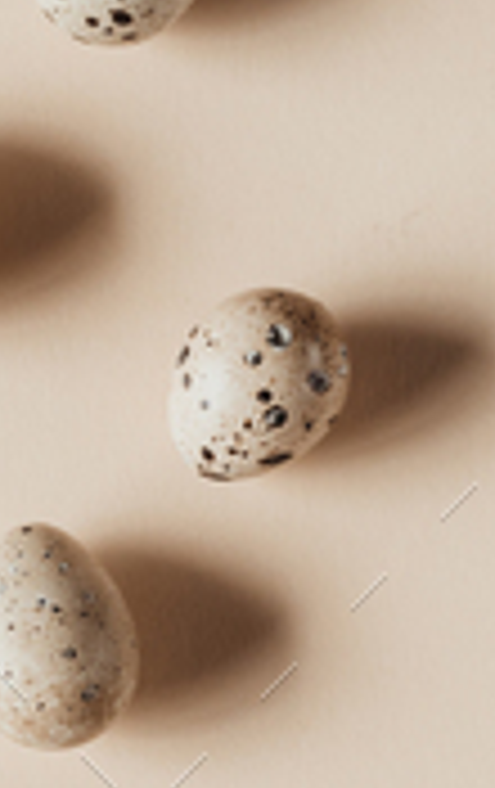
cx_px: 122
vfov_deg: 7.9
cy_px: 1454
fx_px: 5525
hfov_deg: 5.1
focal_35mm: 257
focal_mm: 50
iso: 160
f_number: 8
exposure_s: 1/160
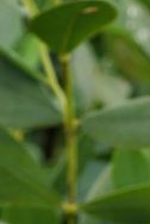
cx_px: 332
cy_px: 41
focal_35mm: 322
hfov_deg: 4.2
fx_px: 2005
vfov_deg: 6.4
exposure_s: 1/160
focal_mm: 21.9
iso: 100
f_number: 5
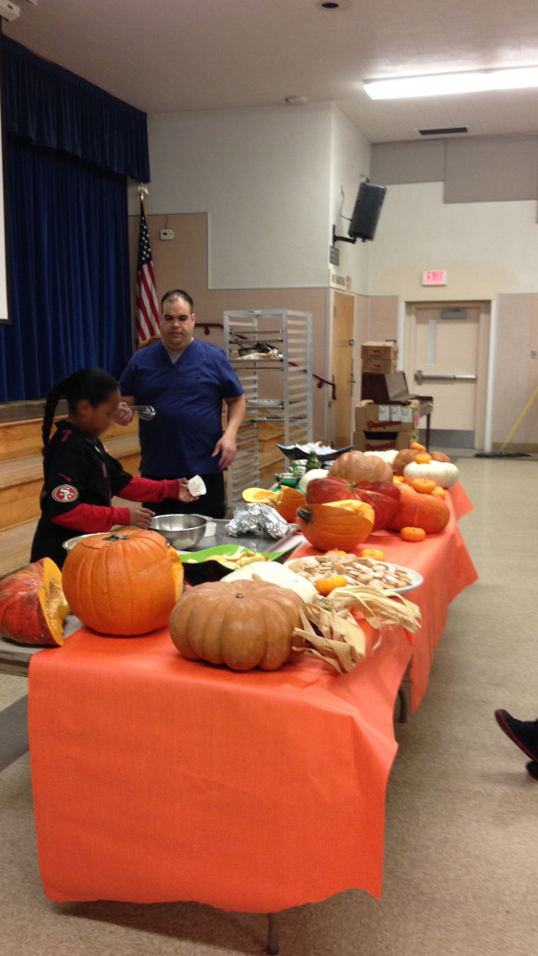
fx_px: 989
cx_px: 230
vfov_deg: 51.6
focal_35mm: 39
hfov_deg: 30.4
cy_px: 472
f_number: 2.4
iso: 100
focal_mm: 4.28
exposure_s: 1/20
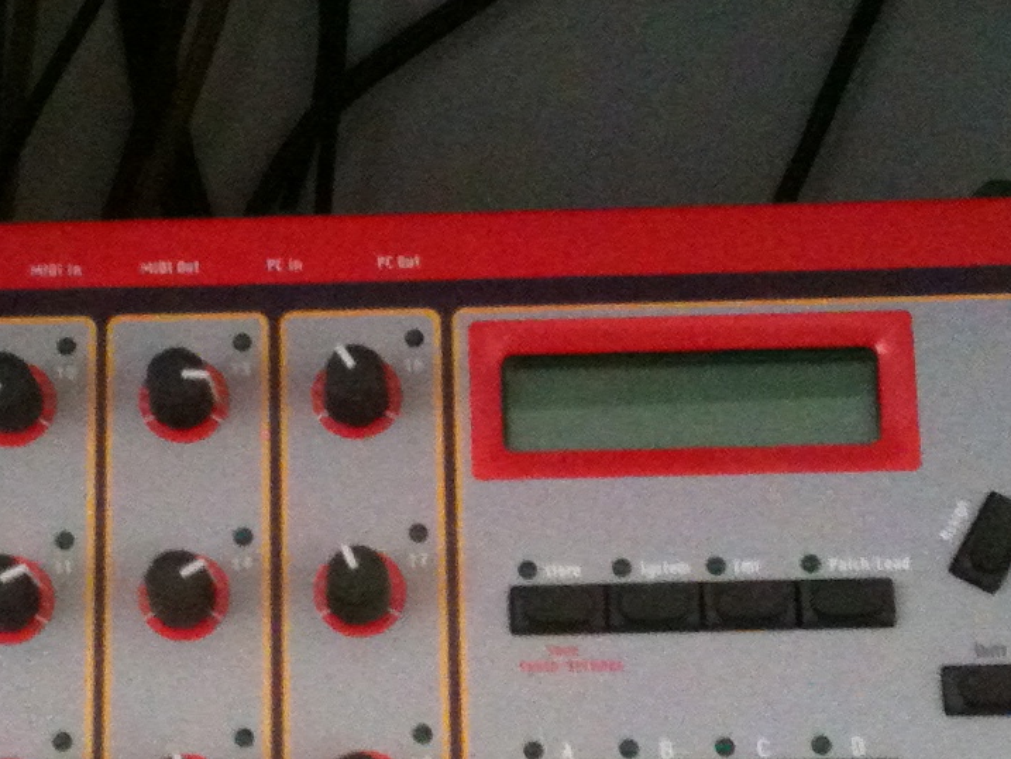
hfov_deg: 19.6
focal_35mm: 100
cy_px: 561
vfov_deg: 14.7
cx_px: 330
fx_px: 2921
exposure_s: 1/12
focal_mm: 3.85
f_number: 2.8
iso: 640
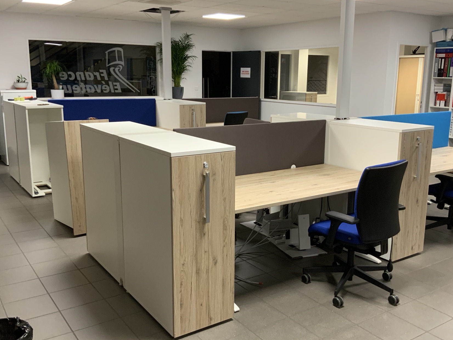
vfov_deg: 39.6
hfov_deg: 51.3
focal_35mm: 36
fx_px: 471
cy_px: 170
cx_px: 237
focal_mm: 3
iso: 125
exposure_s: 1/50
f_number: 1.8
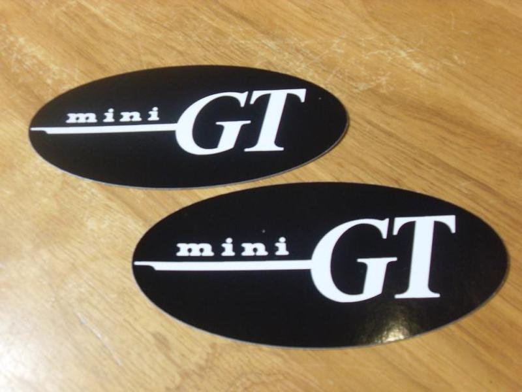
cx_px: 261
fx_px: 603
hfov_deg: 46.8
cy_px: 196
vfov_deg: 36.0
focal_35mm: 40
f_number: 3.1
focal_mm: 7.1
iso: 200
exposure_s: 1/10
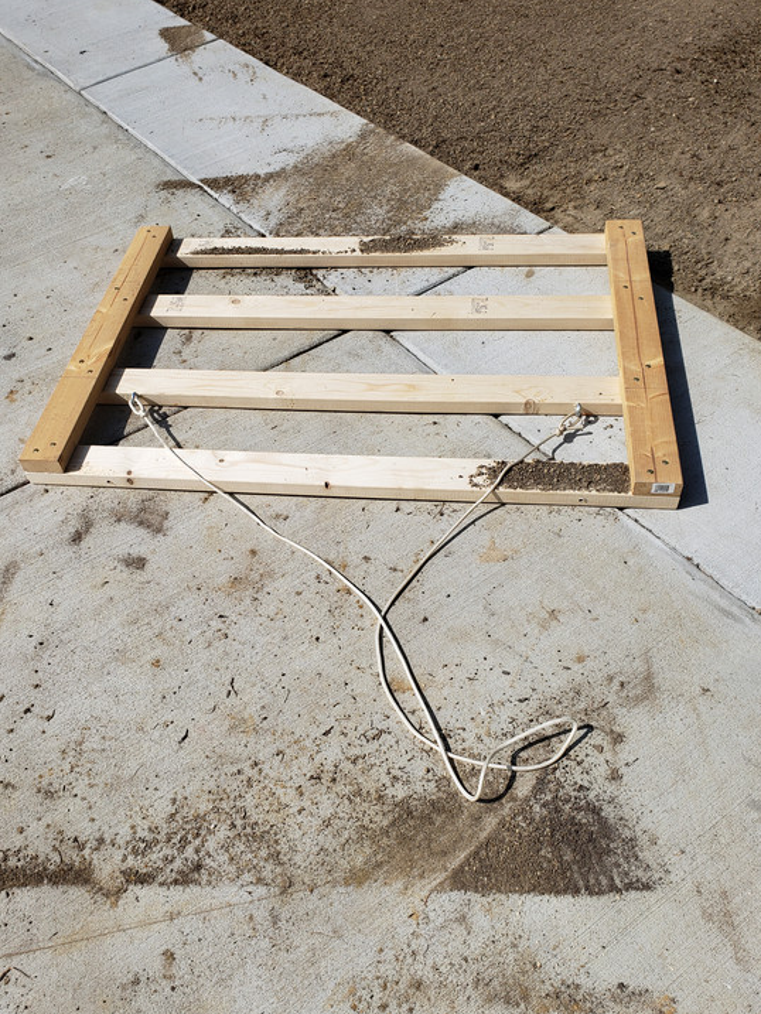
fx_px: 850
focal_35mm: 29
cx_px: 356
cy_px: 526
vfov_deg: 61.6
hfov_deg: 48.2
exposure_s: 1/2945
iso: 50
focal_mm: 4.3
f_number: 2.4
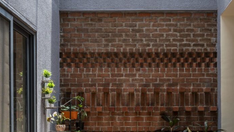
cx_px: 144
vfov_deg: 21.7
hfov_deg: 38.3
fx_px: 335
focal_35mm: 54
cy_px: 118
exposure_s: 1/30
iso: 100
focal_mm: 30
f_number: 8
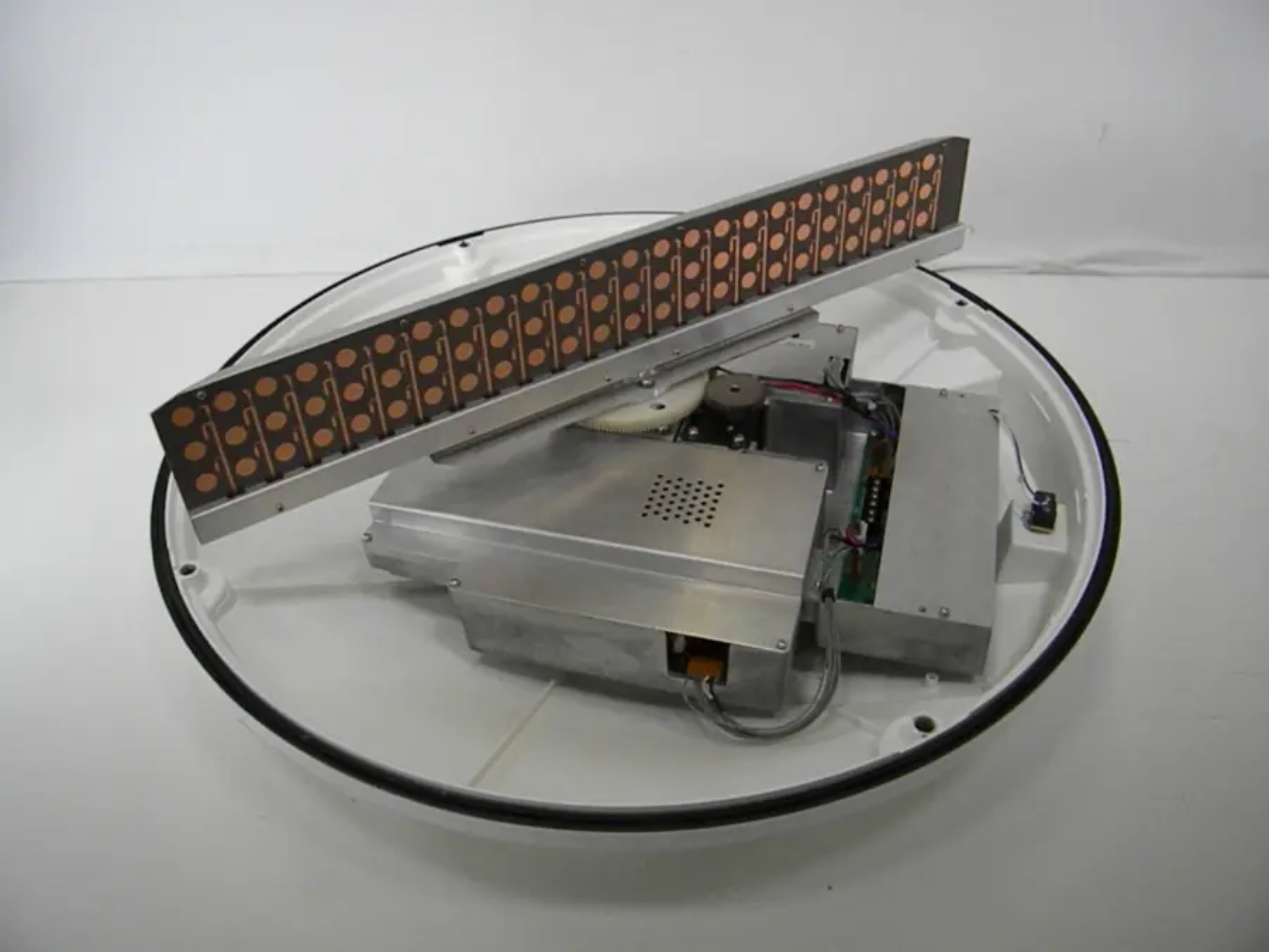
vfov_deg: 49.8
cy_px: 476
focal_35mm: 28
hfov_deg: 63.4
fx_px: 1027
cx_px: 634
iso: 720
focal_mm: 5
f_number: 3.5
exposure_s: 1/663
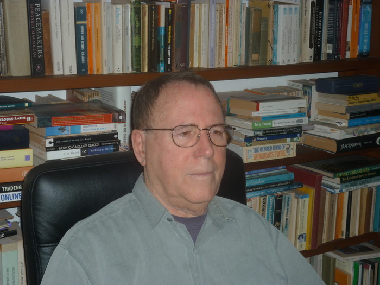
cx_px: 190
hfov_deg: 30.3
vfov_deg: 22.9
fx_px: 703
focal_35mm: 64
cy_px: 142
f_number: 3.8
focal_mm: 10.6
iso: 100
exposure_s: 1/125
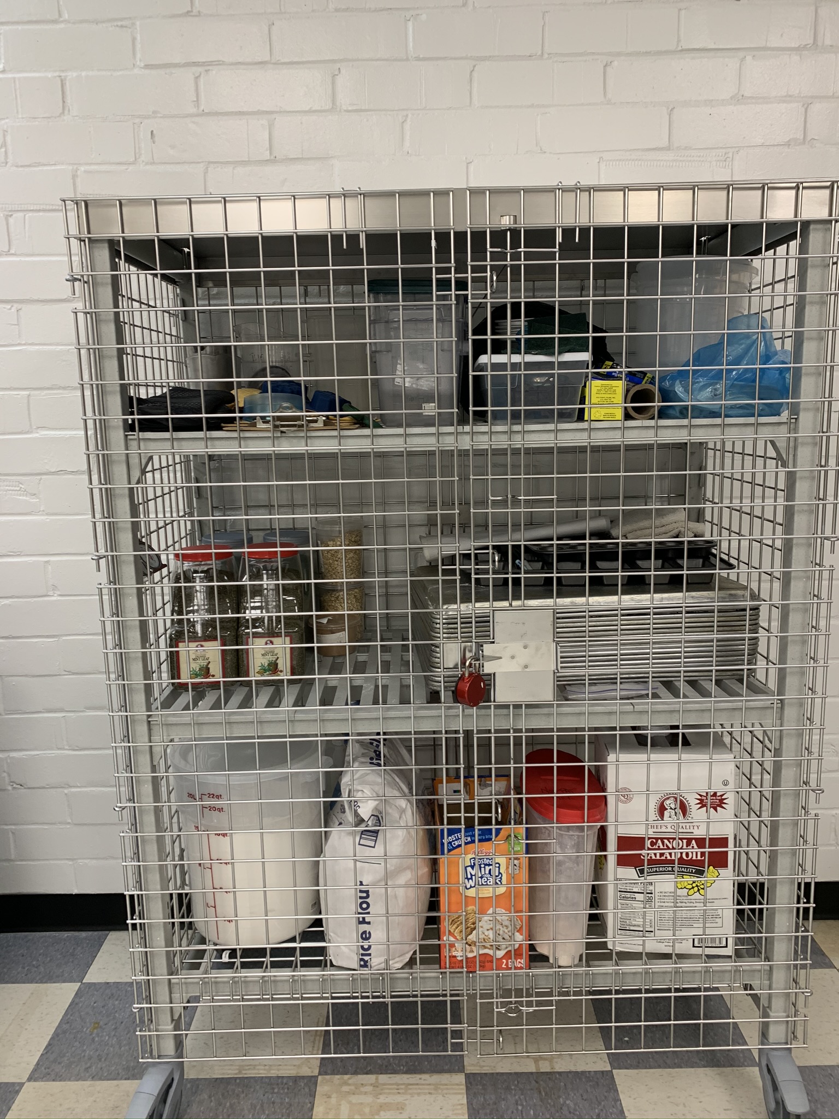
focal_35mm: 26
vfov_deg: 67.3
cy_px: 560
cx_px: 420
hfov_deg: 53.1
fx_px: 840
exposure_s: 1/60
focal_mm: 4.25
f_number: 1.8
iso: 64
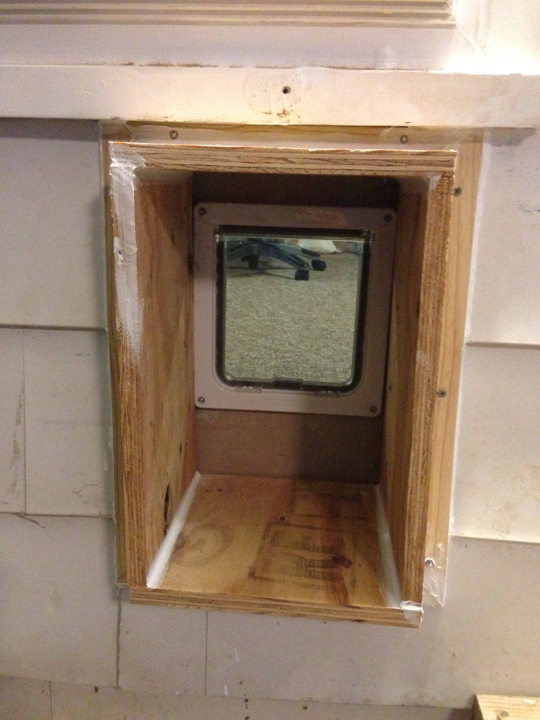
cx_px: 270
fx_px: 686
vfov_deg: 55.4
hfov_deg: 42.9
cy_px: 360
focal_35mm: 33
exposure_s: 1/15
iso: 800
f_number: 2.4
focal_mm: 4.12
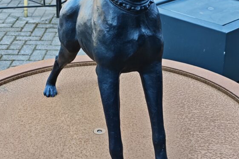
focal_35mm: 68
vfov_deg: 19.9
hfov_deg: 29.7
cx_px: 121
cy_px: 43
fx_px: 451
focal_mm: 8.72
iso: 50
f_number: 1.63
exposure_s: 1/393
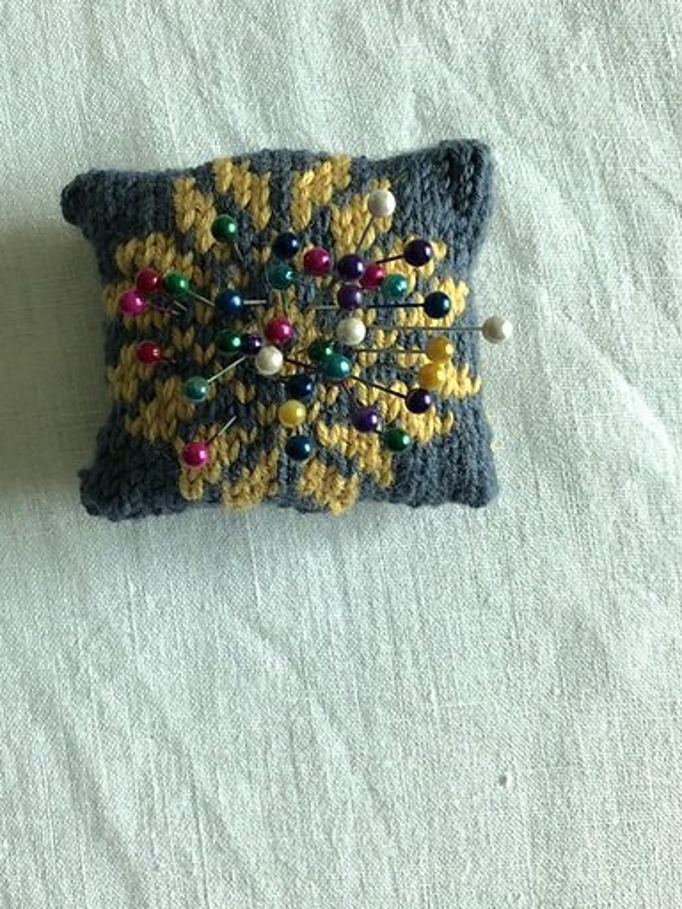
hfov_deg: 40.4
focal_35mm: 35
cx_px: 259
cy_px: 392
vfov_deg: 52.5
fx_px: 919
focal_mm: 4
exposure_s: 1/15
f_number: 1.8
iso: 40
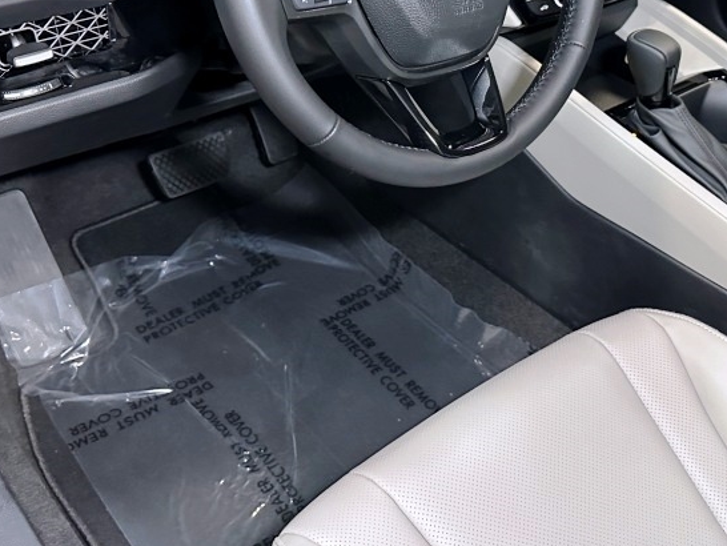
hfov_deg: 41.9
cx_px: 430
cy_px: 156
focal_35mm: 45
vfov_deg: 31.8
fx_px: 945
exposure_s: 1/40
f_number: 1.78
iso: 800
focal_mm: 6.86
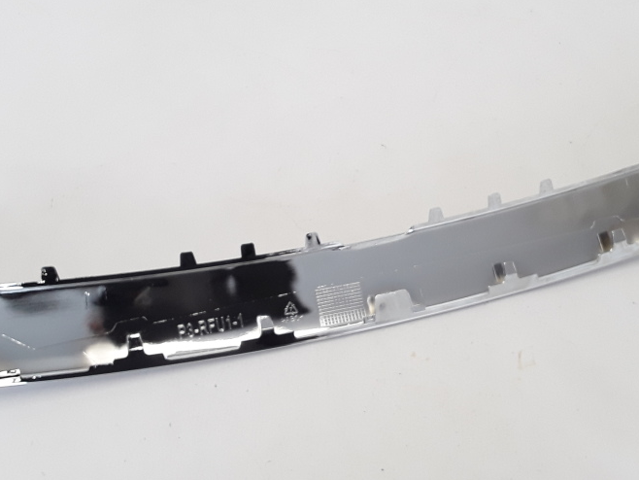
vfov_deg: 34.4
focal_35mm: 42
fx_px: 776
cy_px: 251
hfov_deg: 44.8
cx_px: 339
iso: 50
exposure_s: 1/50
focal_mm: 2.91
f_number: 1.9
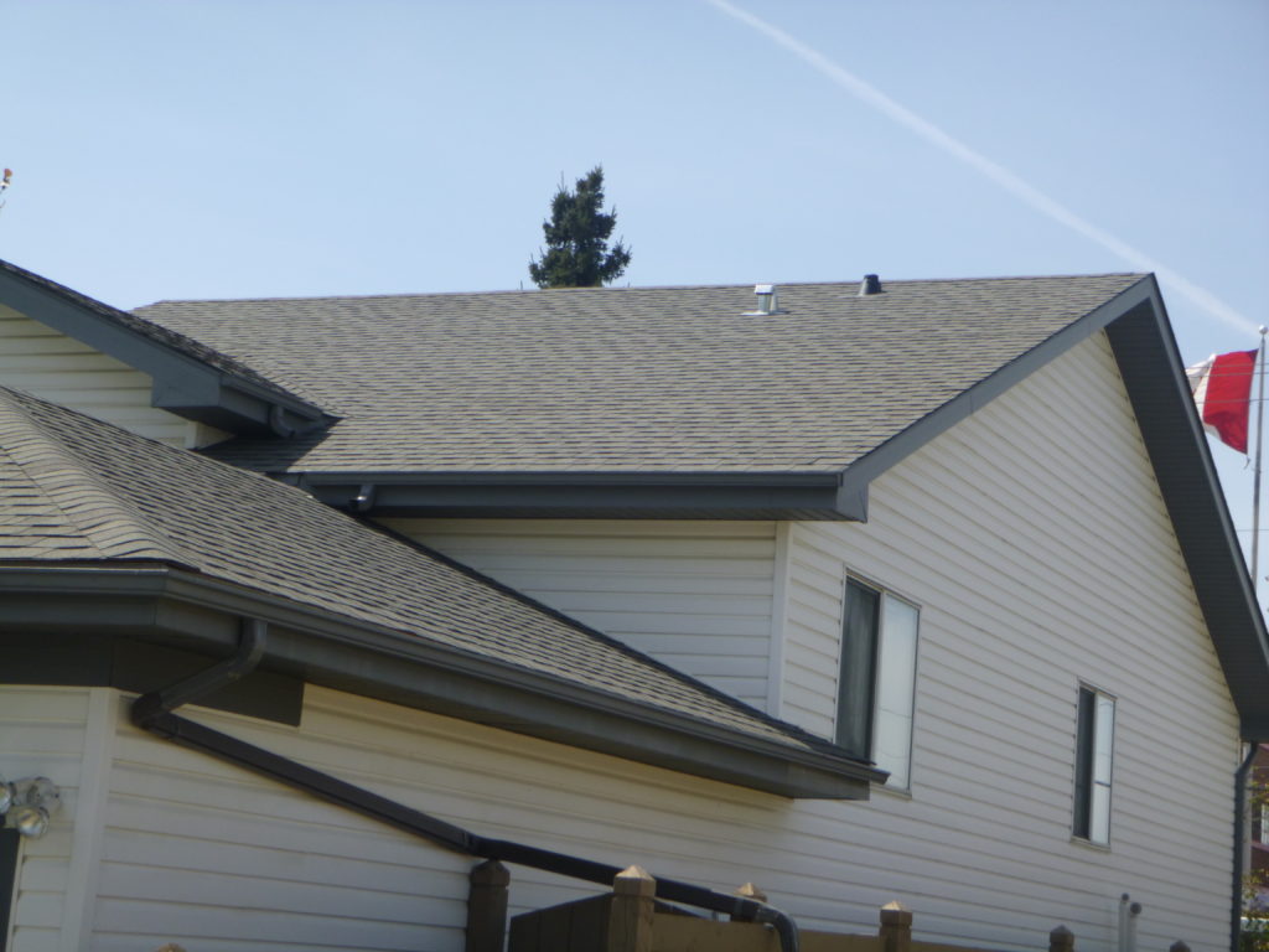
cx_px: 634
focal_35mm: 78
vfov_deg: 18.9
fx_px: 2859
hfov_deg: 25.0
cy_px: 476
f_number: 5.6
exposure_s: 1/250
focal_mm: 14
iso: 100
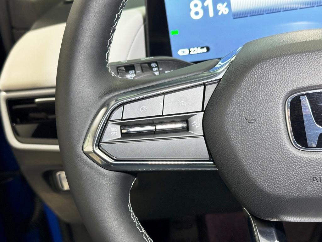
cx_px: 161
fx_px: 446
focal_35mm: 48
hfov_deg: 39.7
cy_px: 121
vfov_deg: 30.3
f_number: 1.78
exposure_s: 1/40
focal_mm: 6.86
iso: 320
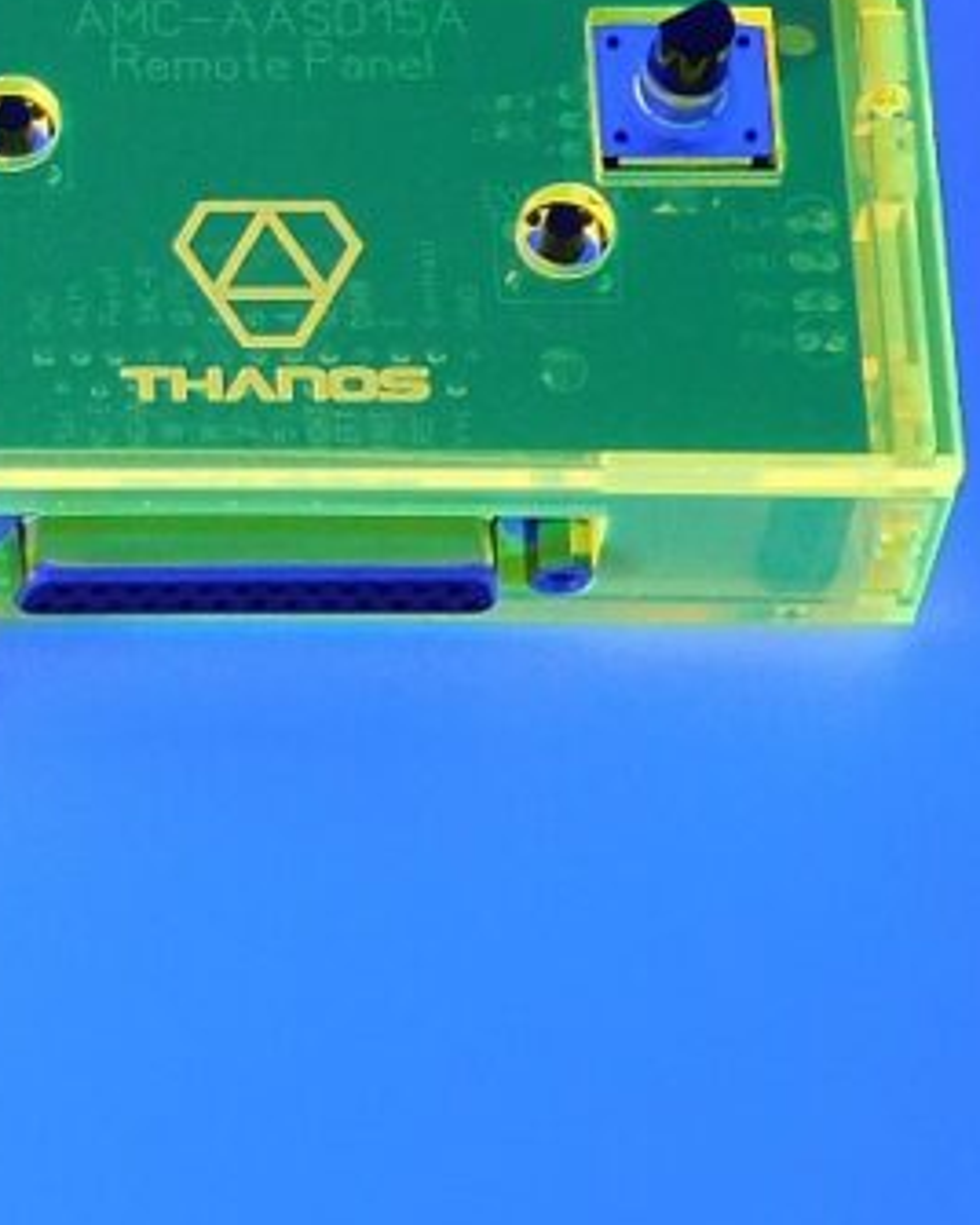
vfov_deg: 7.7
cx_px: -795
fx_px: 9028
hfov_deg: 6.1
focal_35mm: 249
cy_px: 4
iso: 400
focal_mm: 14.2
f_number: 4.4
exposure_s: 1/20
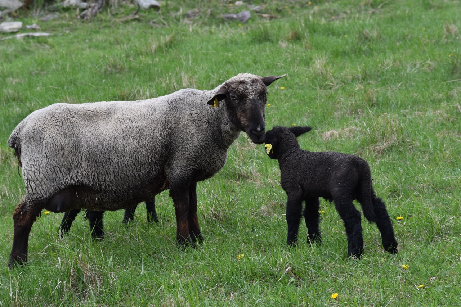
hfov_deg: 14.0
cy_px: 154
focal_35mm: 147
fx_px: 1882
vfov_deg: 9.3
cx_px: 230
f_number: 8
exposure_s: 1/250
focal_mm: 98
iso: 320
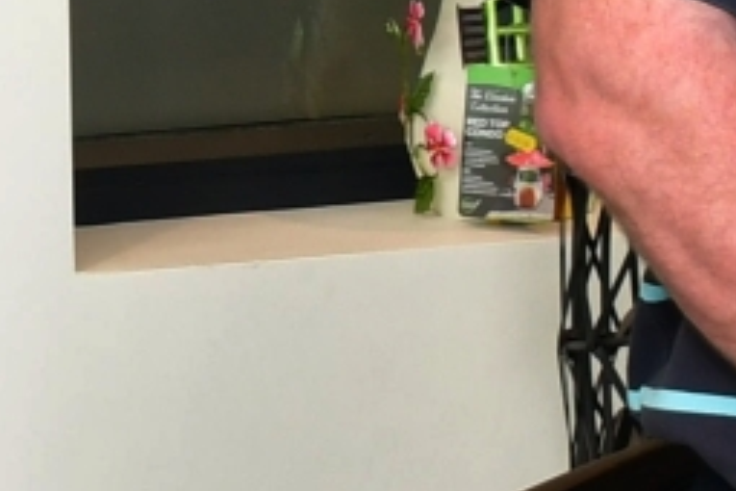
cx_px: -185
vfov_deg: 5.6
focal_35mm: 233
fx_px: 4763
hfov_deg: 8.7
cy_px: -855
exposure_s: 1/100
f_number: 5.6
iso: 500
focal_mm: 22
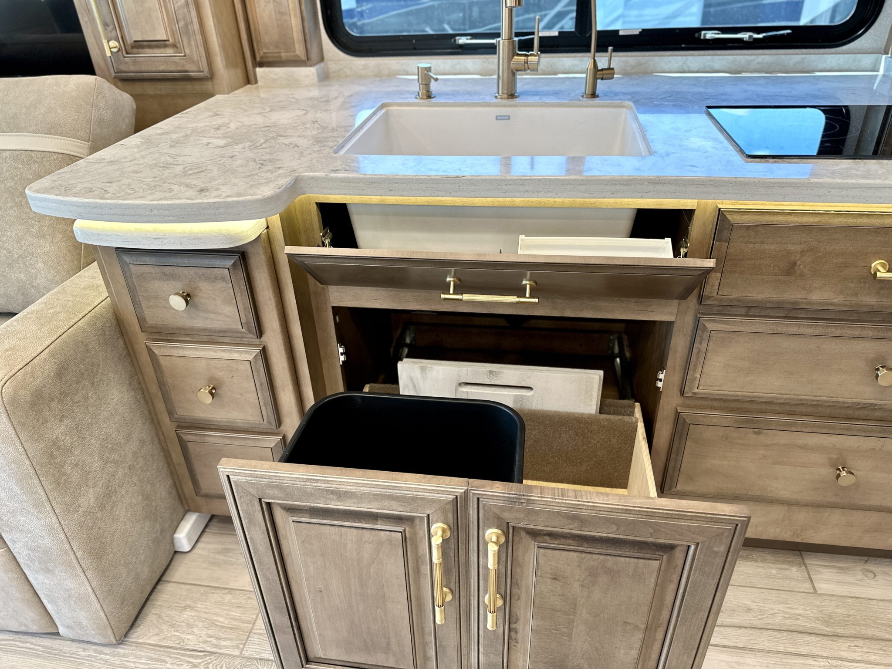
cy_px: 334
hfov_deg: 71.6
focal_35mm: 24
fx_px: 618
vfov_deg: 56.8
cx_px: 446
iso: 200
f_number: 1.78
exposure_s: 1/121
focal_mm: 6.86
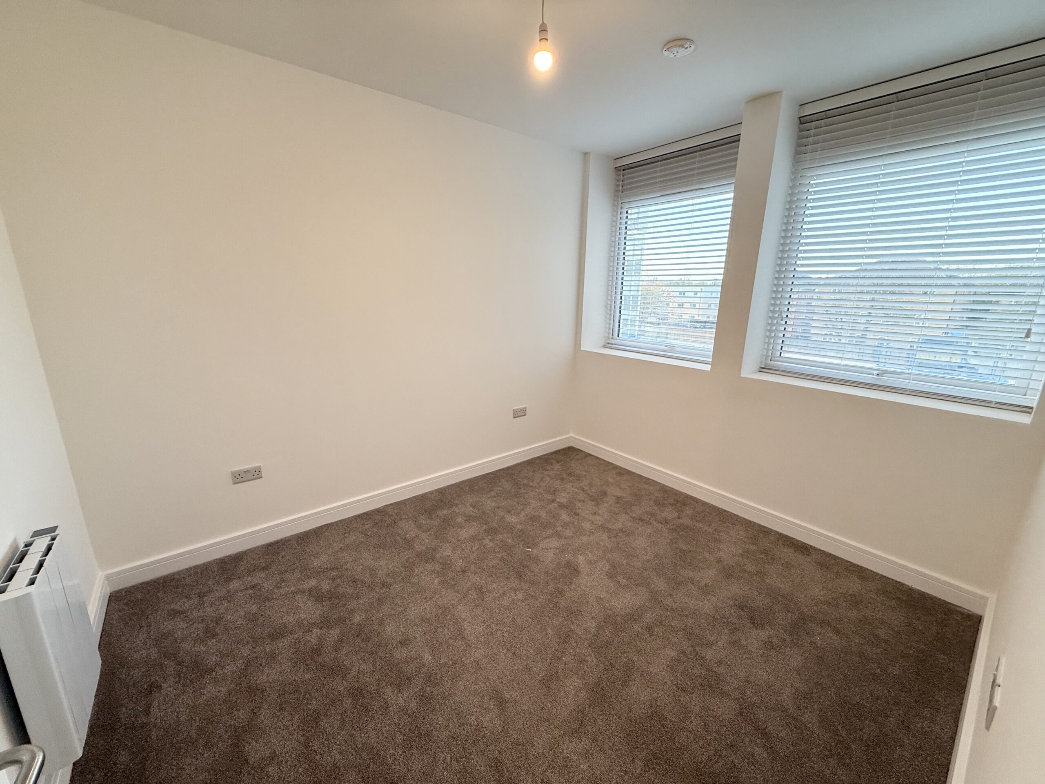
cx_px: 522
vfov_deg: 85.7
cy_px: 392
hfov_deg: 102.1
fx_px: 423
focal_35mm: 14
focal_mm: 2.22
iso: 160
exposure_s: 1/100
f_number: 2.2
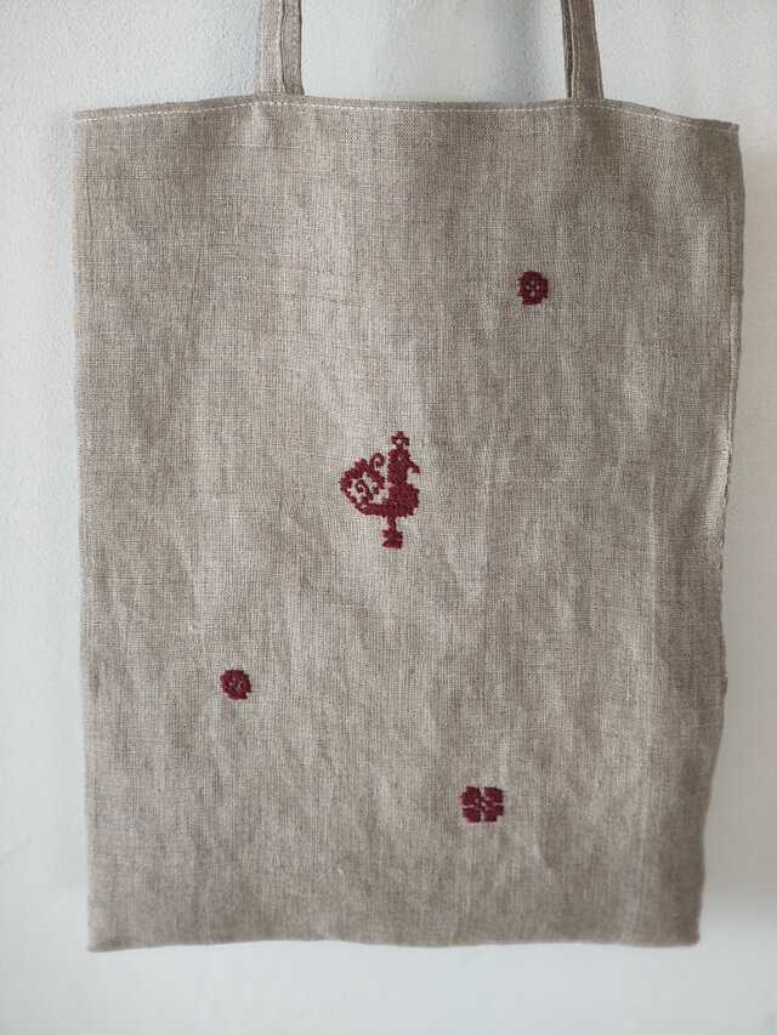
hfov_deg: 29.1
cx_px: 388
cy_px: 518
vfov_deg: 38.2
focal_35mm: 50
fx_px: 1496
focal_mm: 7.1
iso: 1206
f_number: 2
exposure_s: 1/100
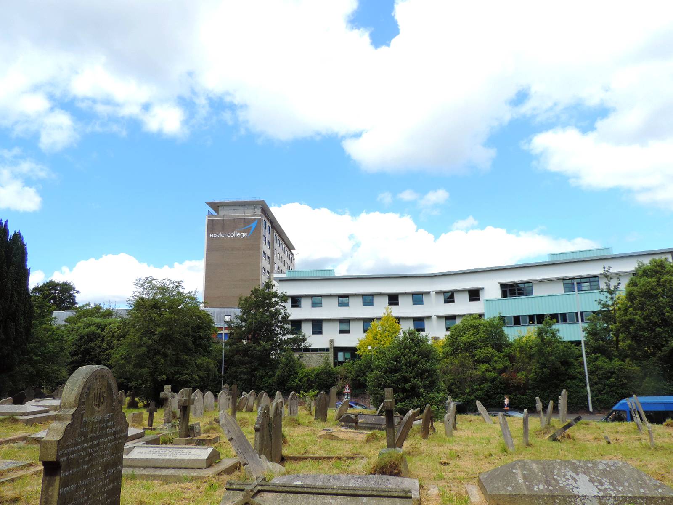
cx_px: 336
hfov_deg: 71.6
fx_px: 467
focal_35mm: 24
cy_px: 252
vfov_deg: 56.8
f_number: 3
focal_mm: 4.3
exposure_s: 1/1000
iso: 80
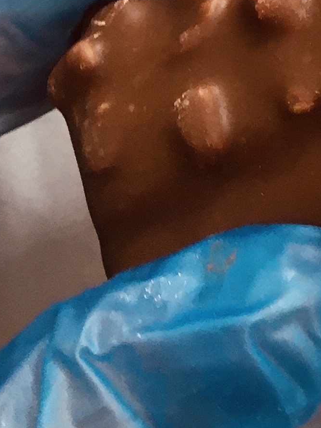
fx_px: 1621
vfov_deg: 13.1
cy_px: -413
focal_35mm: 131
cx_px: 680
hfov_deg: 10.3
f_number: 2.2
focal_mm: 4.15
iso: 32
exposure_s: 1/33
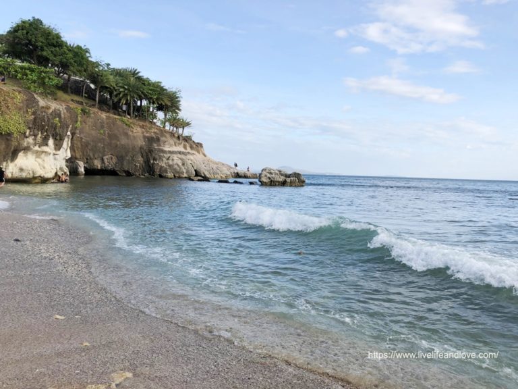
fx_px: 419
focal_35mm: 28
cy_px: 194
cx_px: 259
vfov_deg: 49.7
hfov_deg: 63.4
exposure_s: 1/1412
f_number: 1.8
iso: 20
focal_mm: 3.99
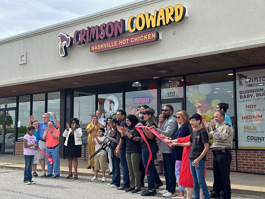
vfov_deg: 30.3
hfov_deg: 39.7
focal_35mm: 48
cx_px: 132
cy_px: 100
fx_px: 367
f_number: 1.78
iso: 64
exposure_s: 1/1376
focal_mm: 6.86
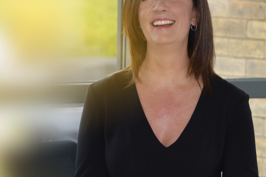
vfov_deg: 3.9
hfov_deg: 5.9
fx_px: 2576
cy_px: 72
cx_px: 152
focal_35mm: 349
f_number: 4.5
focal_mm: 98
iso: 400
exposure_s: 1/125
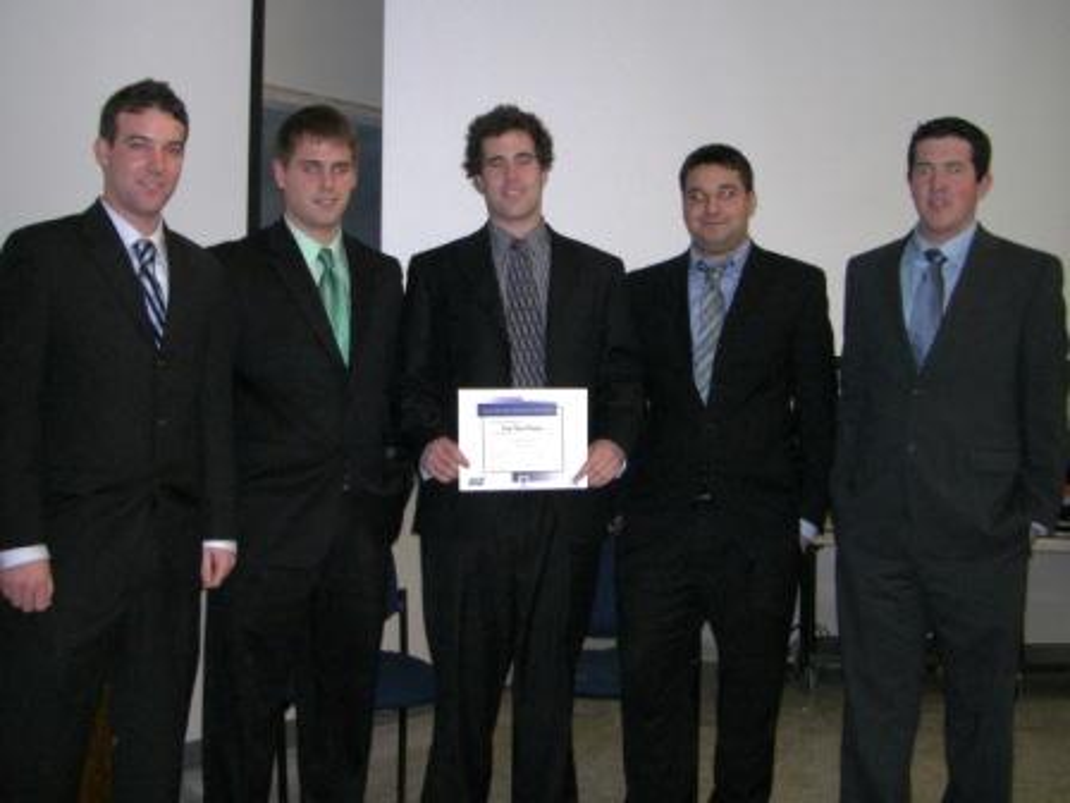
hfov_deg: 49.0
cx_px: 535
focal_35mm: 38
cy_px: 402
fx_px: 1175
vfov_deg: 37.7
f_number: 3.4
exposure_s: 1/60
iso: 200
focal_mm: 6.3
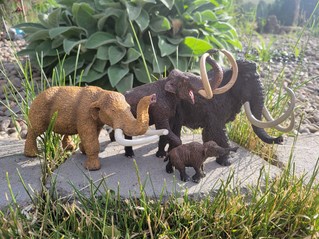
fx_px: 240
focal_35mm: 26
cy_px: 120
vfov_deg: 53.1
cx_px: 160
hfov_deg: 67.3
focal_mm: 5.4
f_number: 1.8
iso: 40
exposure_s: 1/825
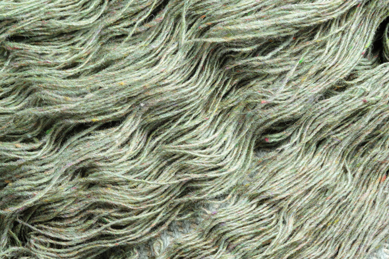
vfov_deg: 15.2
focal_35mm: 90
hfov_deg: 22.6
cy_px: 130
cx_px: 194
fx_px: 972
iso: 320
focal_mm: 60
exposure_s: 1/200
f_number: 8
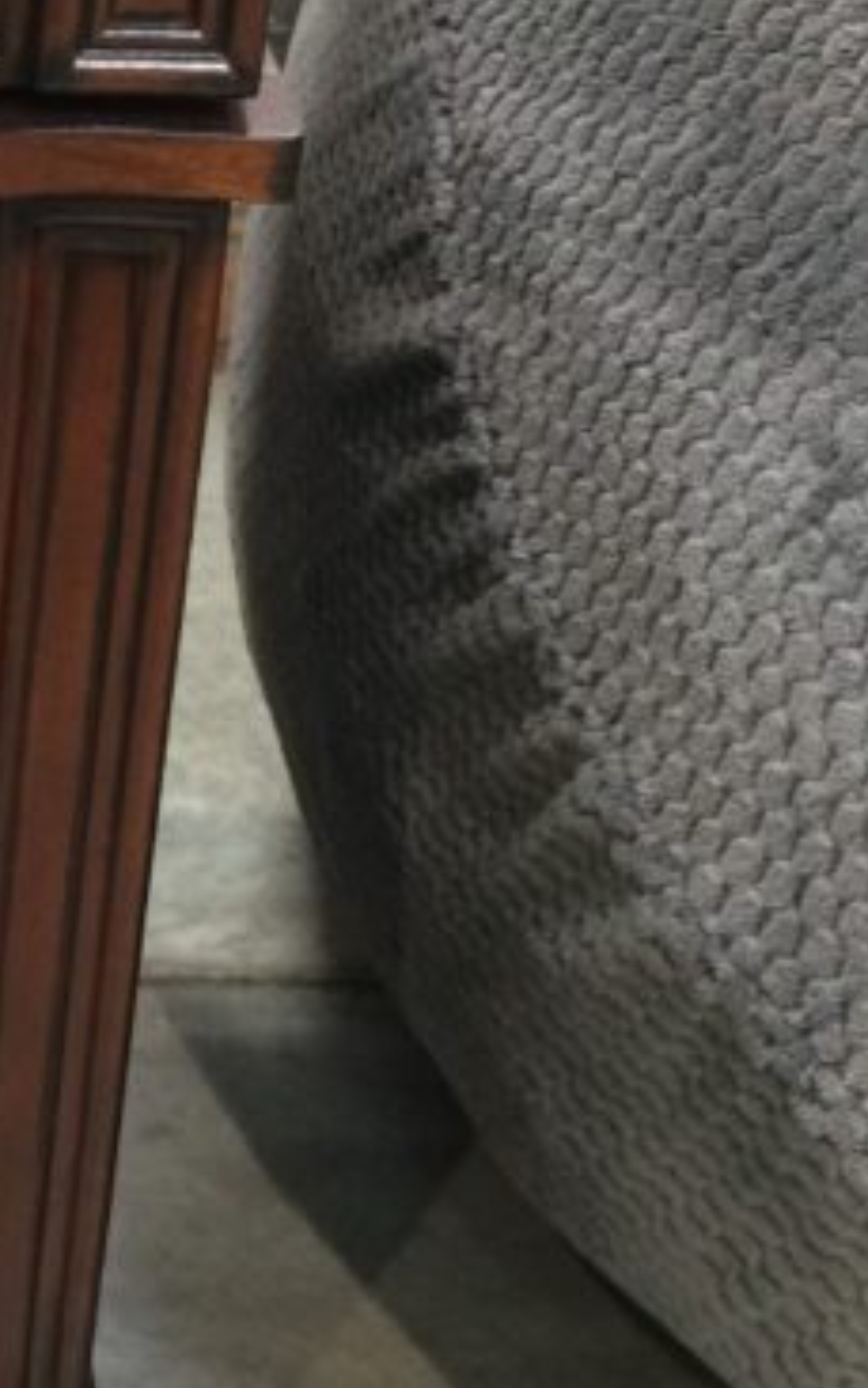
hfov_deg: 14.0
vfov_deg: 24.0
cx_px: -512
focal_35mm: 86
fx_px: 3252
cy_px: 478
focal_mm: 4.15
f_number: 2.2
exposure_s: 1/33
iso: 250
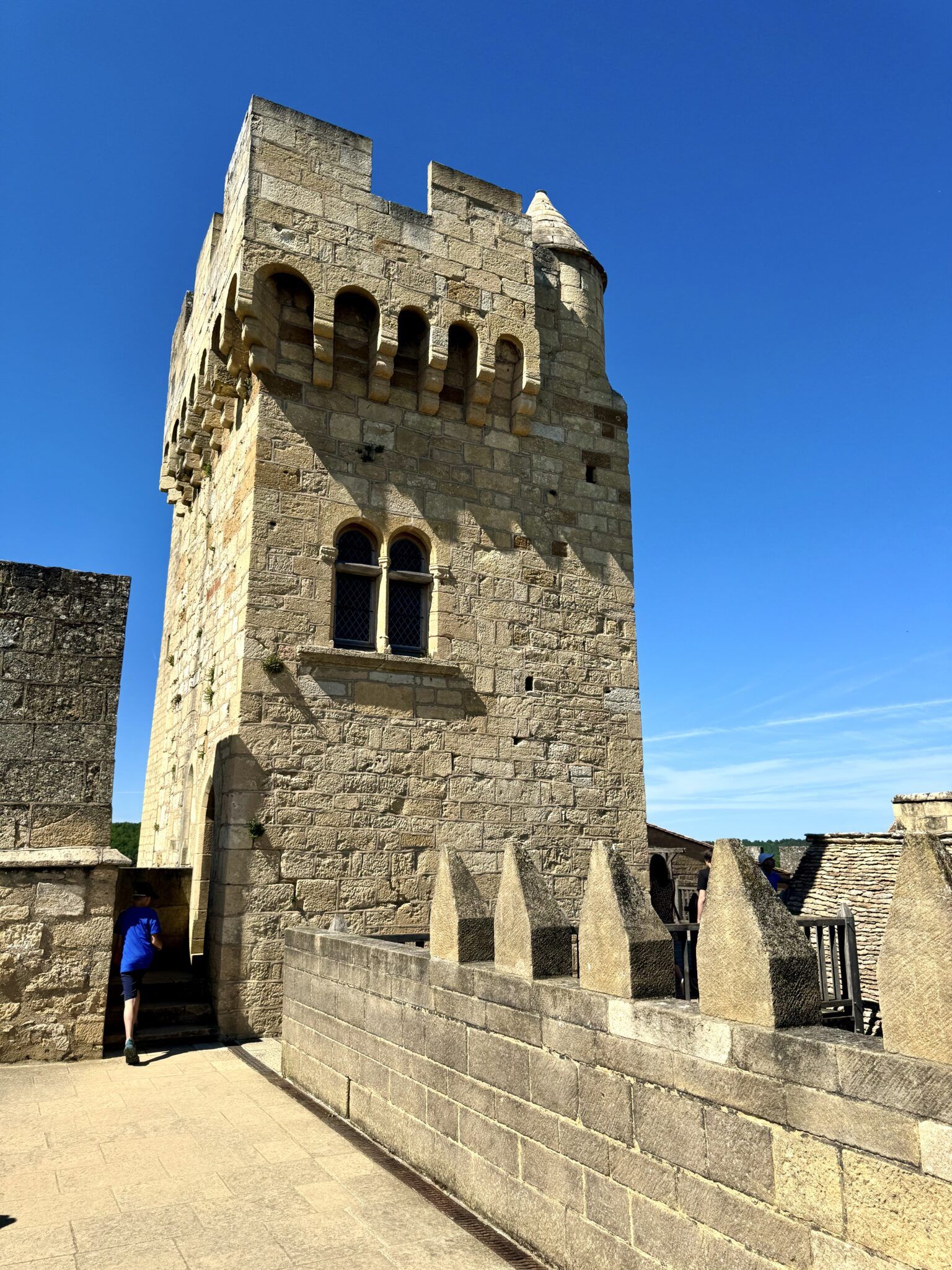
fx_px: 880
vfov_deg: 71.6
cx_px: 476
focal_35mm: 24
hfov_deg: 56.8
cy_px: 635
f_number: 1.78
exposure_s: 1/5814
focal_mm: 6.76
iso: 80
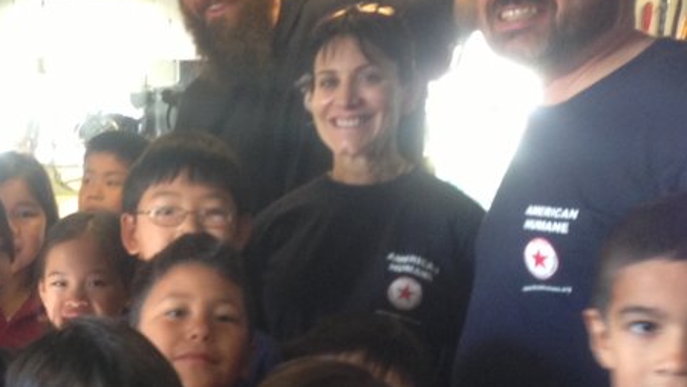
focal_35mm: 82
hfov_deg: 24.9
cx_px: 29
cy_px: 372
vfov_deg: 14.6
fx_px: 1494
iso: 100
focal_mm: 4.13
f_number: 2.4
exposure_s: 1/20
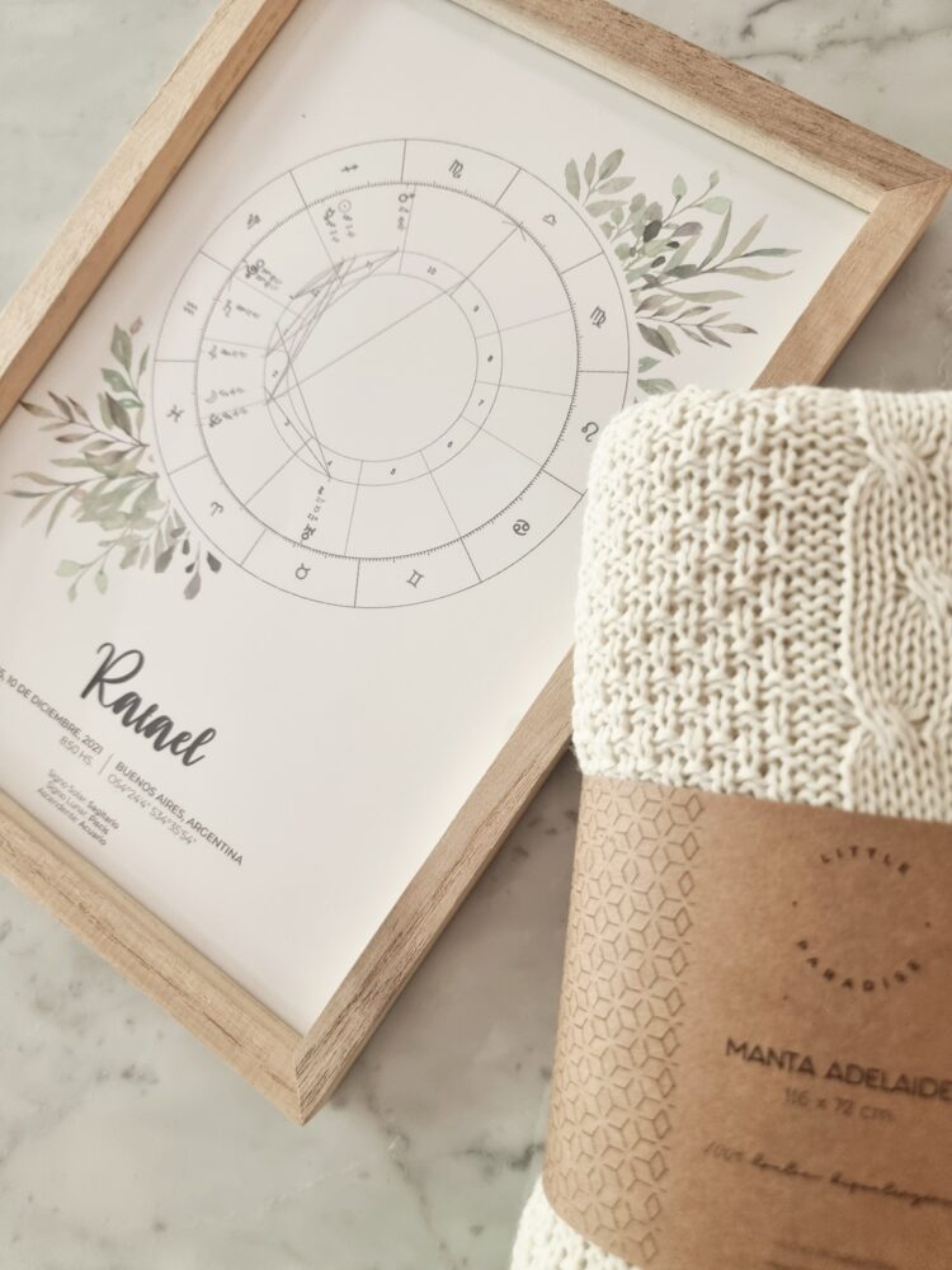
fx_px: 880
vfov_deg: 71.6
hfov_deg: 56.8
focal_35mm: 24
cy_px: 635
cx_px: 476
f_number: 1.8
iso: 250
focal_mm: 6.7
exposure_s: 1/120
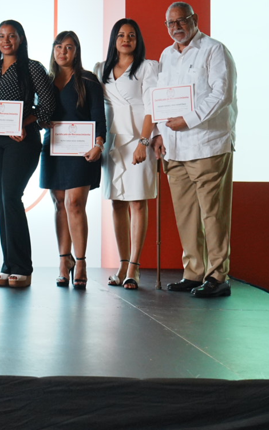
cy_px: 128
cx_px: -183
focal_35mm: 103
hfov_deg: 11.9
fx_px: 1208
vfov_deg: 20.1
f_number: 2.8
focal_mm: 47
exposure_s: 1/100
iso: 1250
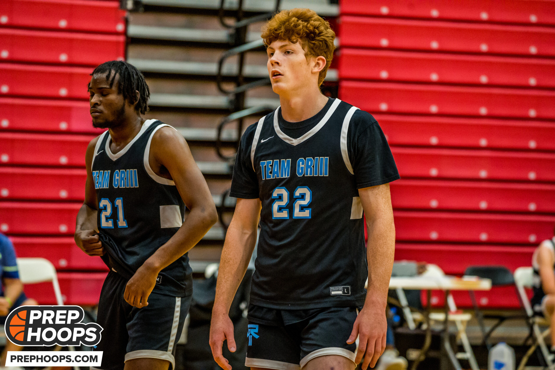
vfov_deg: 6.4
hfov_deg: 9.6
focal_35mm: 215
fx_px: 3315
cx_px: 278
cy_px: 185
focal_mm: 215
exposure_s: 1/400
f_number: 5.6
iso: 12800
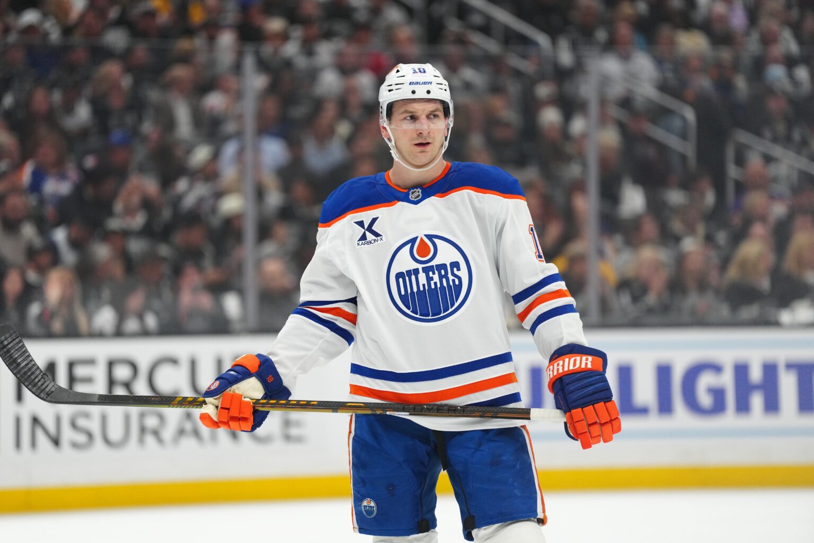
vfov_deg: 6.9
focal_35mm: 200
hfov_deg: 10.3
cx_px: 407
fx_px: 4522
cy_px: 272
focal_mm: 200
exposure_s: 1/2500
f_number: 2.8
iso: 2500
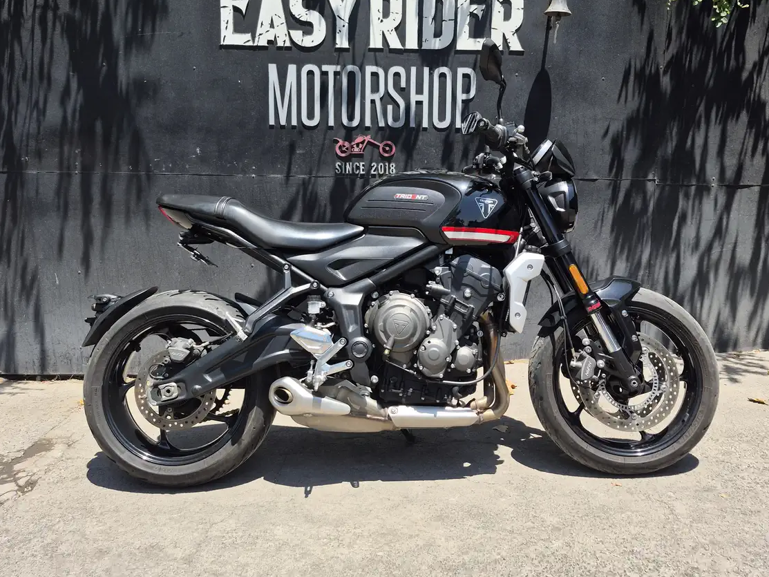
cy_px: 241
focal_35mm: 31
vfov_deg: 45.3
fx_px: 689
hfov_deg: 58.3
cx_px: 386
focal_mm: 5.4
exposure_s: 1/1032
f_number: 1.8
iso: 25
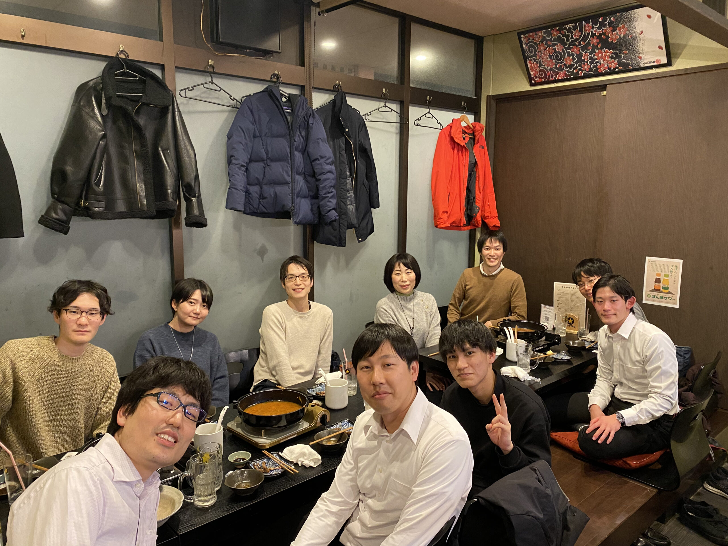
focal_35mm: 26
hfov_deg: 67.3
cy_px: 273
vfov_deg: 53.1
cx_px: 364
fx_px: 547
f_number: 1.8
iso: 500
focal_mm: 4.25
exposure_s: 1/40
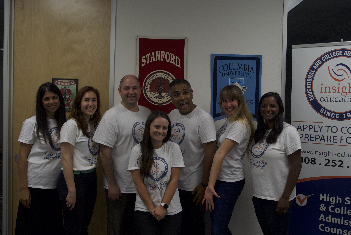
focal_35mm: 39
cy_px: 118
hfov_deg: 49.5
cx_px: 176
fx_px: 381
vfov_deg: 34.3
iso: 400
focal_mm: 26.25
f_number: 5.6
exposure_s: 1/60
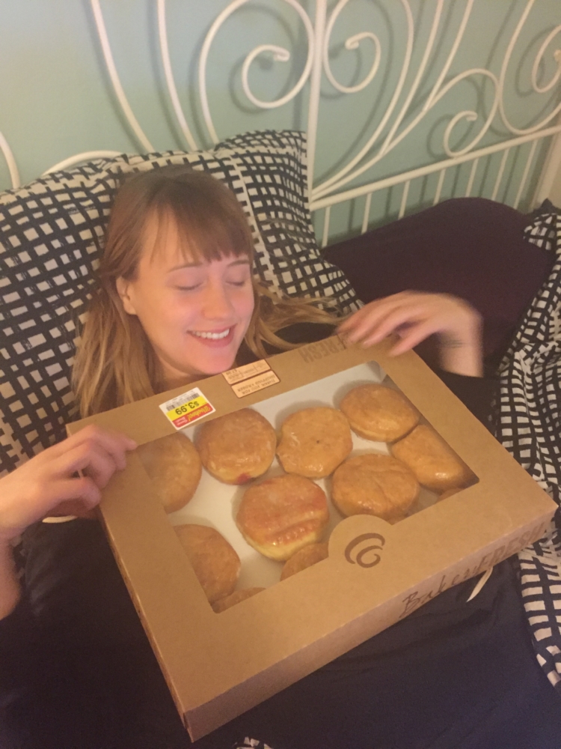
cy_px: 374
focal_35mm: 29
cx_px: 280
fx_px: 627
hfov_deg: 48.2
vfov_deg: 61.7
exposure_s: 1/15
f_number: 2.2
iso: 500
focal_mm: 4.15
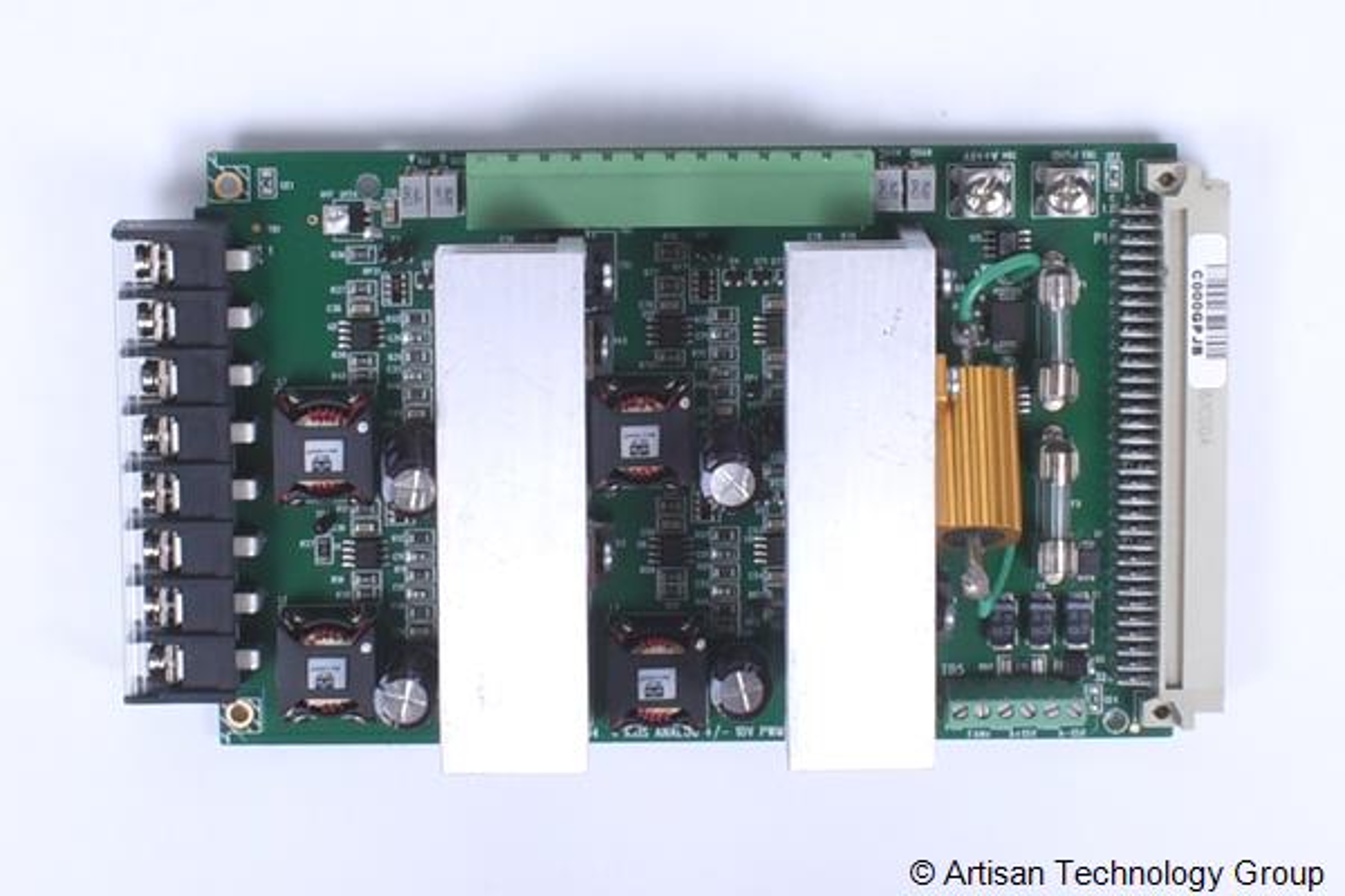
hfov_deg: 67.4
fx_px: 1009
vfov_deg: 47.9
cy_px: 448
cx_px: 672
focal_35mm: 27
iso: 200
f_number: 16
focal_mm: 18
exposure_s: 1/200
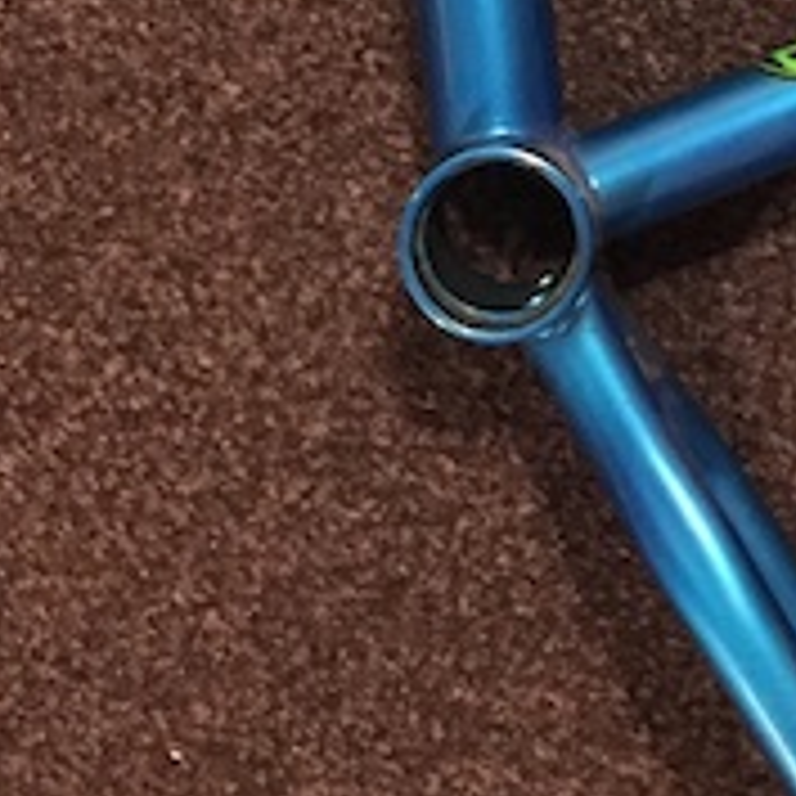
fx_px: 3018
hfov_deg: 14.8
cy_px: -229
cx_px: 783
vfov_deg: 14.4
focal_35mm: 116
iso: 500
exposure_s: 1/17
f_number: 2.2
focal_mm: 4.15
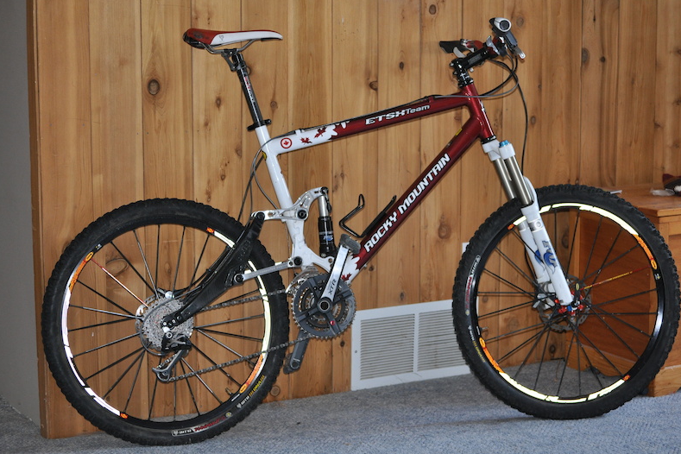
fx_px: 1580
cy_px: 227
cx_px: 342
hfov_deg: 24.3
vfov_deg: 16.4
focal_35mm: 84
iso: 800
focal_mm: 55
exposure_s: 1/60
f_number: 4
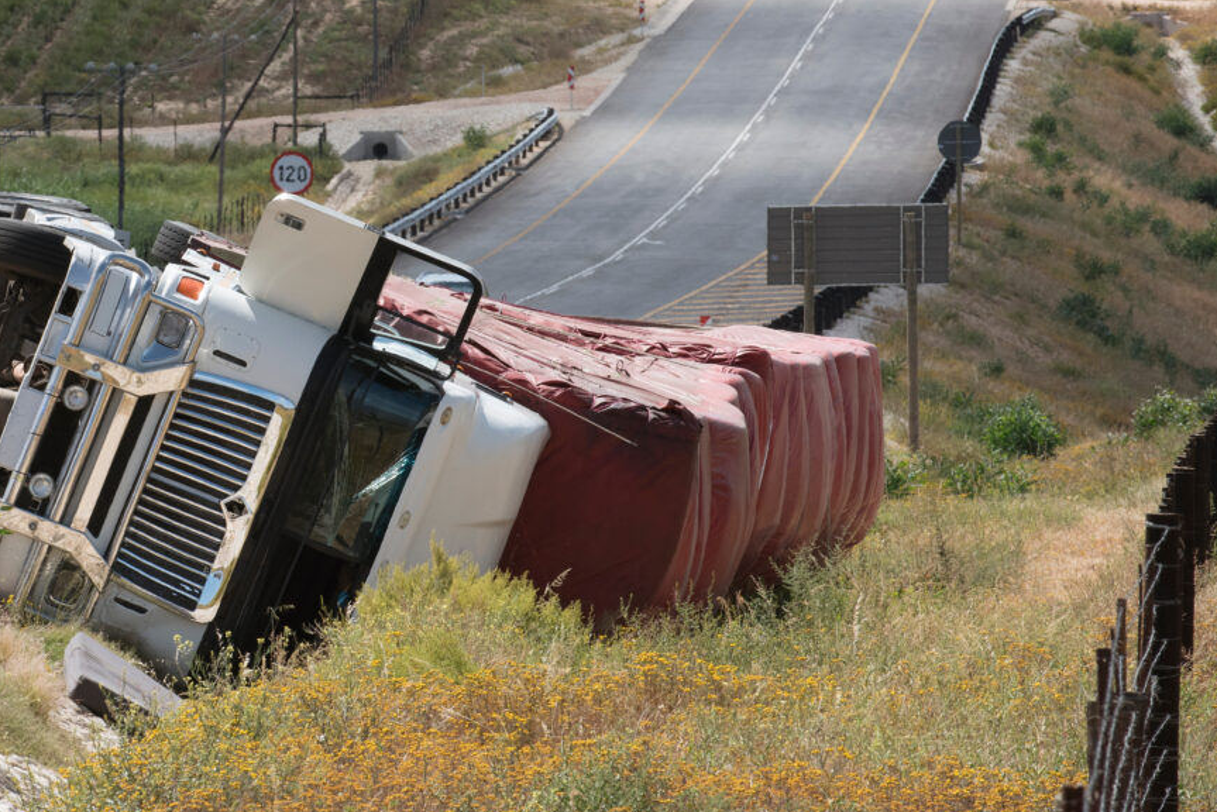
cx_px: 144
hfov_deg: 5.8
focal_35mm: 356
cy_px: 347
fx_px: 12038
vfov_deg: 3.9
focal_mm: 200
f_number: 11
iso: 400
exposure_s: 1/400
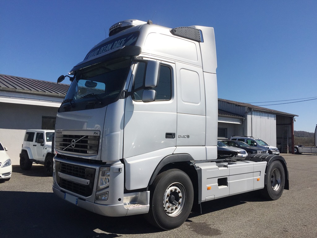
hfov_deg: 61.7
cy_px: 119
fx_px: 266
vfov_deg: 48.2
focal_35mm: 29
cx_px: 158
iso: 32
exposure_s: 1/4405
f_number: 2.2
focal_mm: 4.15
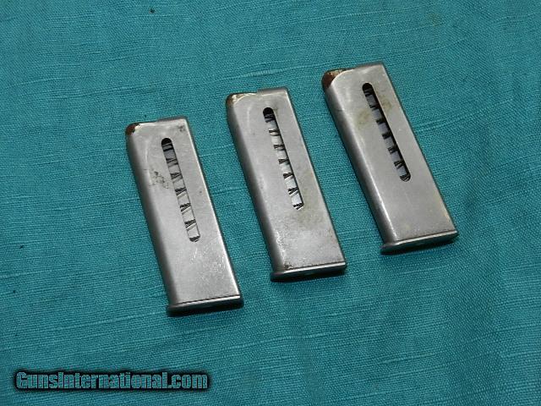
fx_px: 594
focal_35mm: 38
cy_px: 203
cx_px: 270
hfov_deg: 49.0
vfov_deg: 37.7
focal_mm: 6.7
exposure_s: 1/30
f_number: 8
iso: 160
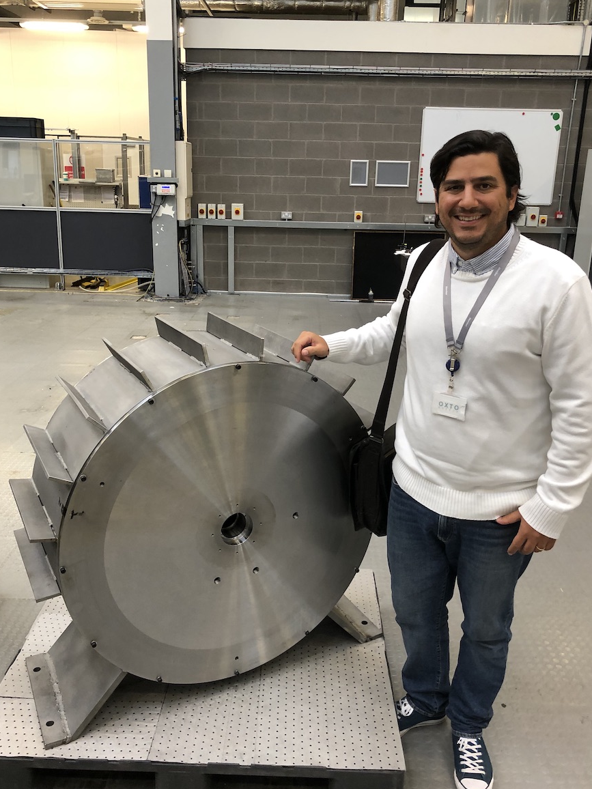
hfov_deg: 45.4
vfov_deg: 58.3
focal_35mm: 31
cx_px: 298
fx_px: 707
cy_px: 380
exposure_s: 1/25
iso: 40
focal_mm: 4
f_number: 1.8
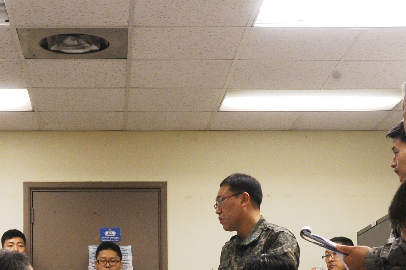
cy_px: 285
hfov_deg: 27.2
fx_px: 834
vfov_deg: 17.8
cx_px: 142
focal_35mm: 74
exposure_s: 1/40
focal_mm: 31
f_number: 9
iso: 1000
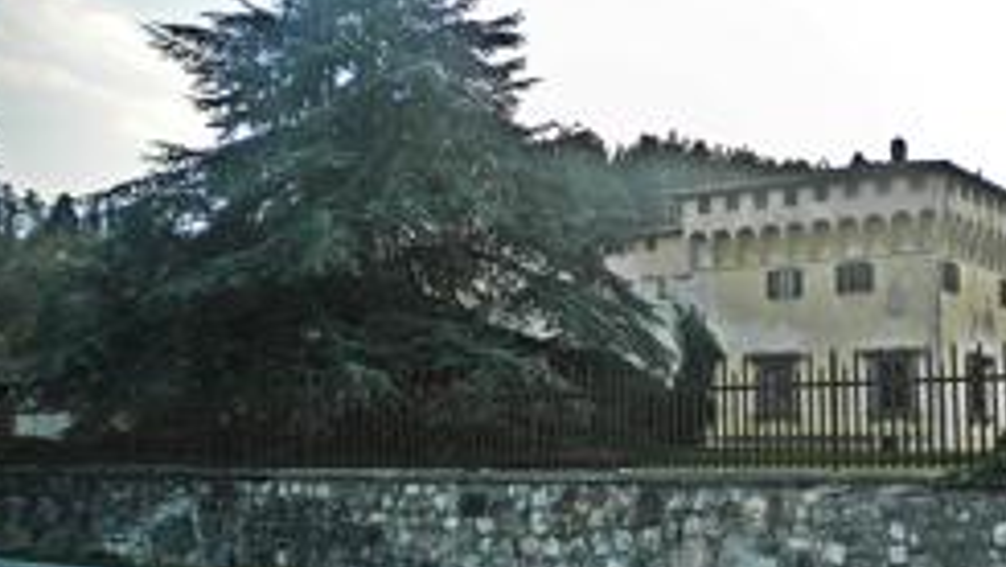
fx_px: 1414
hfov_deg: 39.0
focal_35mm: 53
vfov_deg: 22.6
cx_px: 606
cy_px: 238
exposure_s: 1/267
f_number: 3.1
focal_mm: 6.3
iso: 80
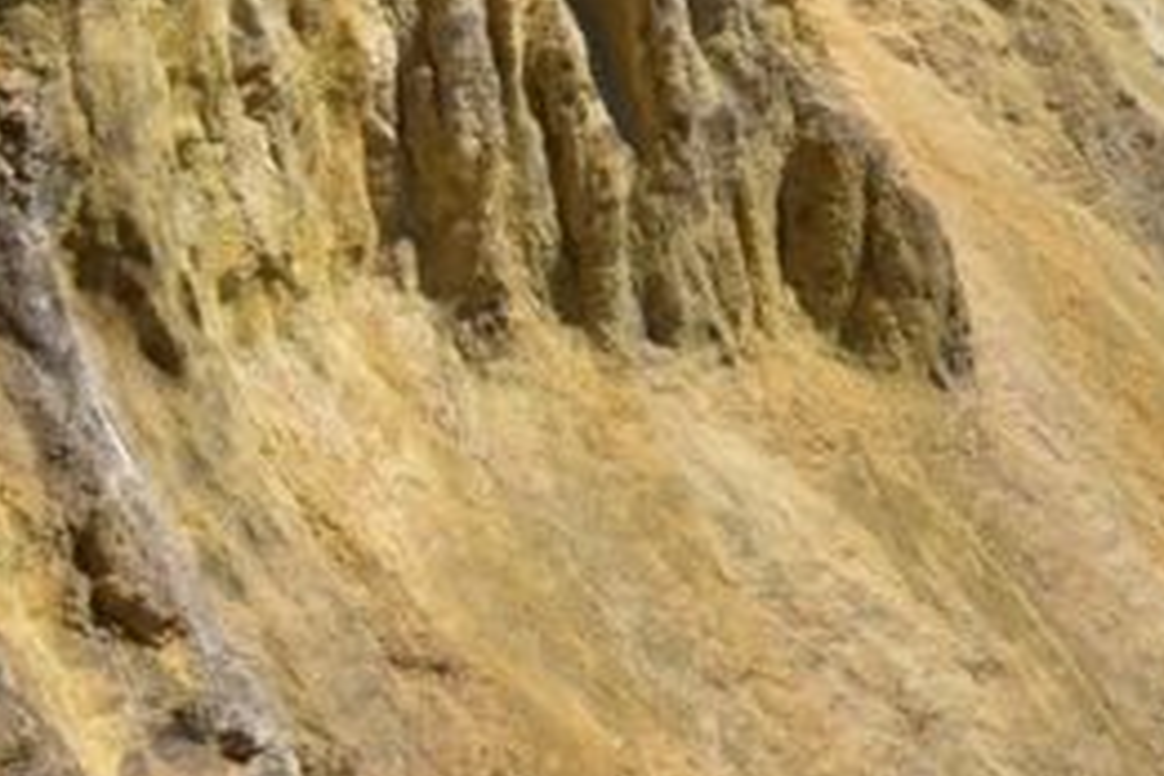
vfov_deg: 12.8
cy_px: 127
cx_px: 2221
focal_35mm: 106
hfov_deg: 15.8
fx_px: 3427
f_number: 11
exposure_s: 1/500
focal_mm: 18
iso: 400
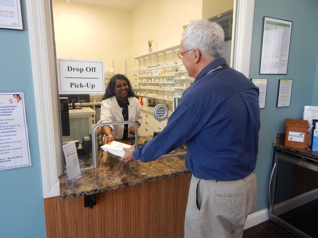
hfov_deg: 76.4
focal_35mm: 22
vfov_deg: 61.1
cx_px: 159
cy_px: 119
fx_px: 202
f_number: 3
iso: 360
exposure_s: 1/30
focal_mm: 4
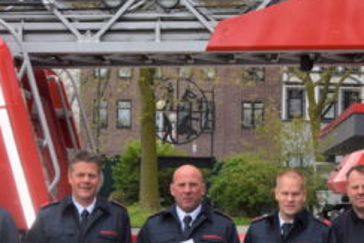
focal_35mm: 114
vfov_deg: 12.0
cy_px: 203
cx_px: 304
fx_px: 1153
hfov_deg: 17.8
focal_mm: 18
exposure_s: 1/200
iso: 100
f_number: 7.1
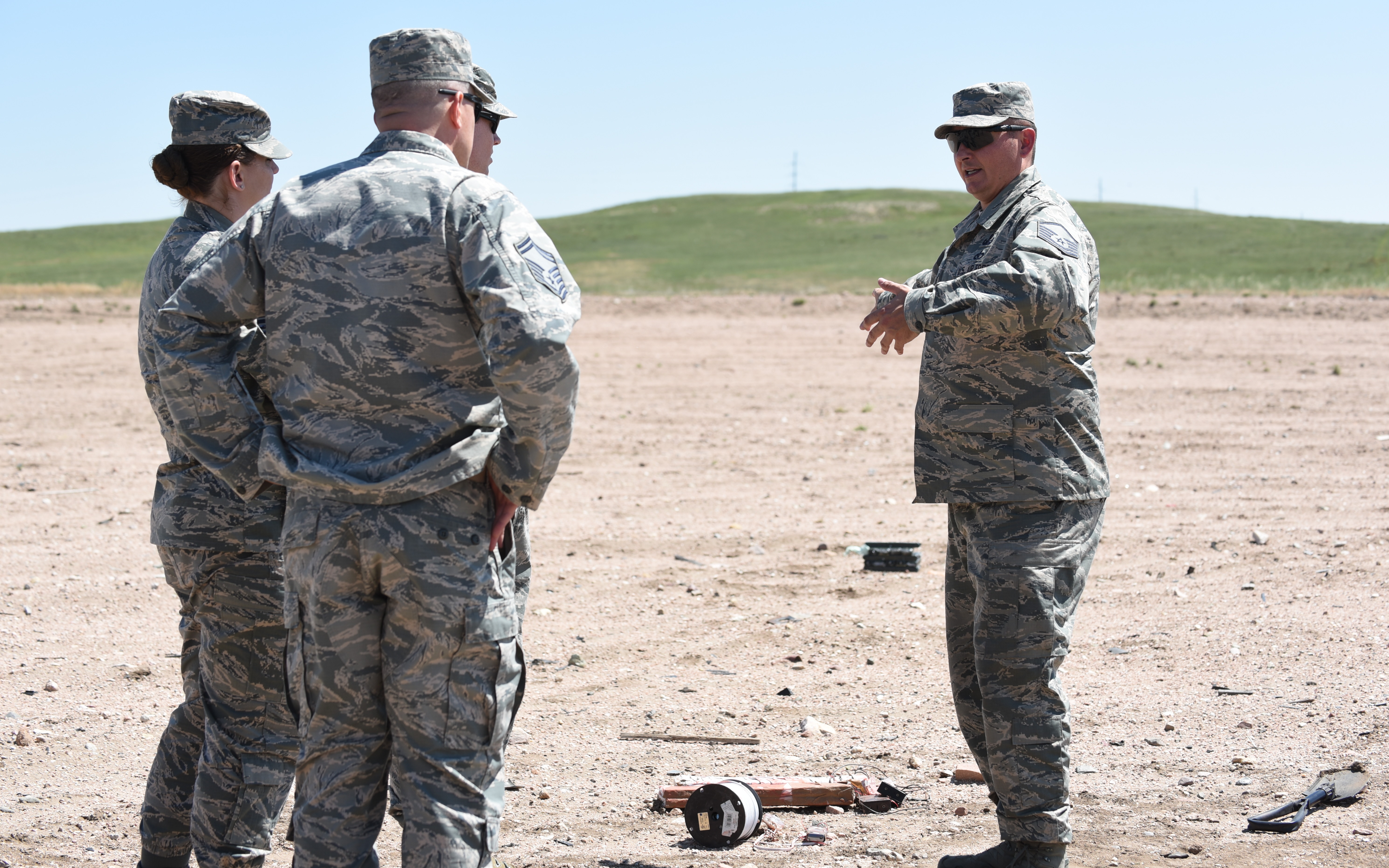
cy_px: 418
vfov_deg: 18.1
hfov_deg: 28.6
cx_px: 693
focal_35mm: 72
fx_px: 2726
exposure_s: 1/400
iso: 100
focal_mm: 70
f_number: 6.3
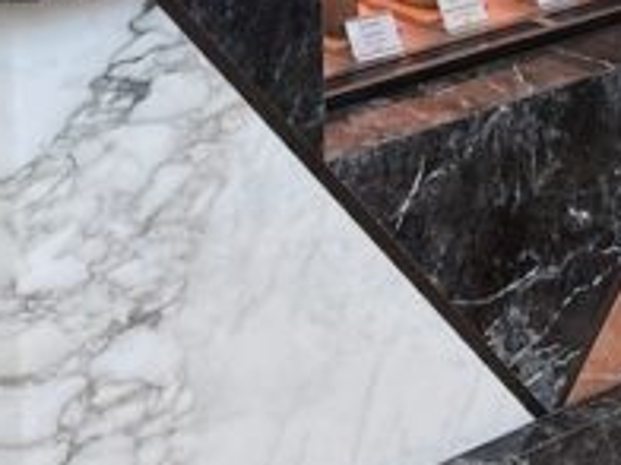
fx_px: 2440
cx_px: 184
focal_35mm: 136
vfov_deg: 10.3
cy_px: -373
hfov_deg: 14.5
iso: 40
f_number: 1.6
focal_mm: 5.1
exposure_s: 1/100
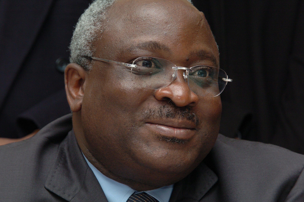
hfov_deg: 17.1
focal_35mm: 120
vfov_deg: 11.4
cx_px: 152
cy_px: 101
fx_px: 1011
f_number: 7.1
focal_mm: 80
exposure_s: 1/160
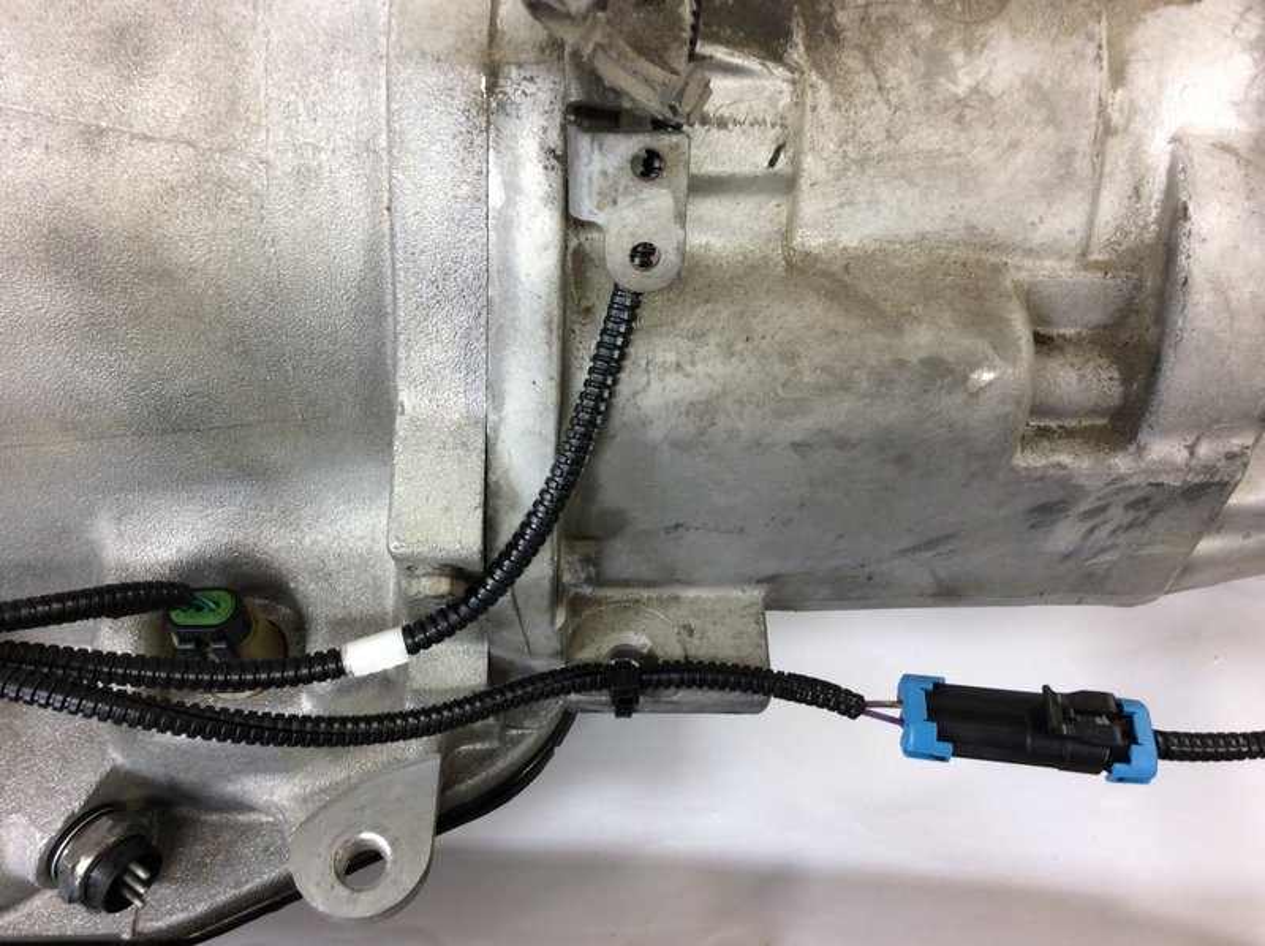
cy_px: 473
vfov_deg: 42.9
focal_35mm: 33
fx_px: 1204
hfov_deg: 55.4
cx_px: 632
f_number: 2.4
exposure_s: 1/24
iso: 40
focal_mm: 3.3
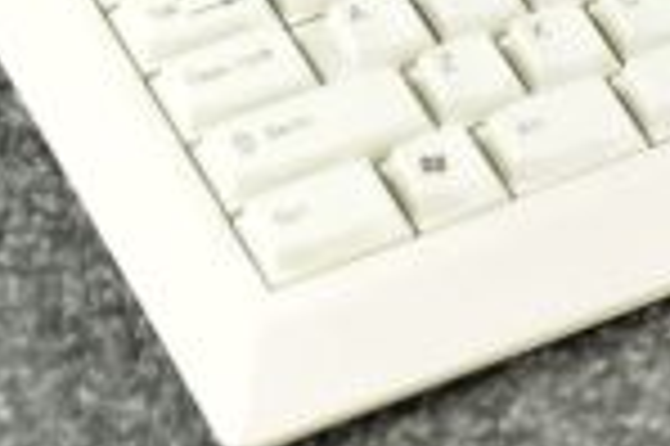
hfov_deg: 7.6
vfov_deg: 5.1
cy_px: -241
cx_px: 1016
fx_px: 4945
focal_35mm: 266
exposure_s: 1/100
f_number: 5.3
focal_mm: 66
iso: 800
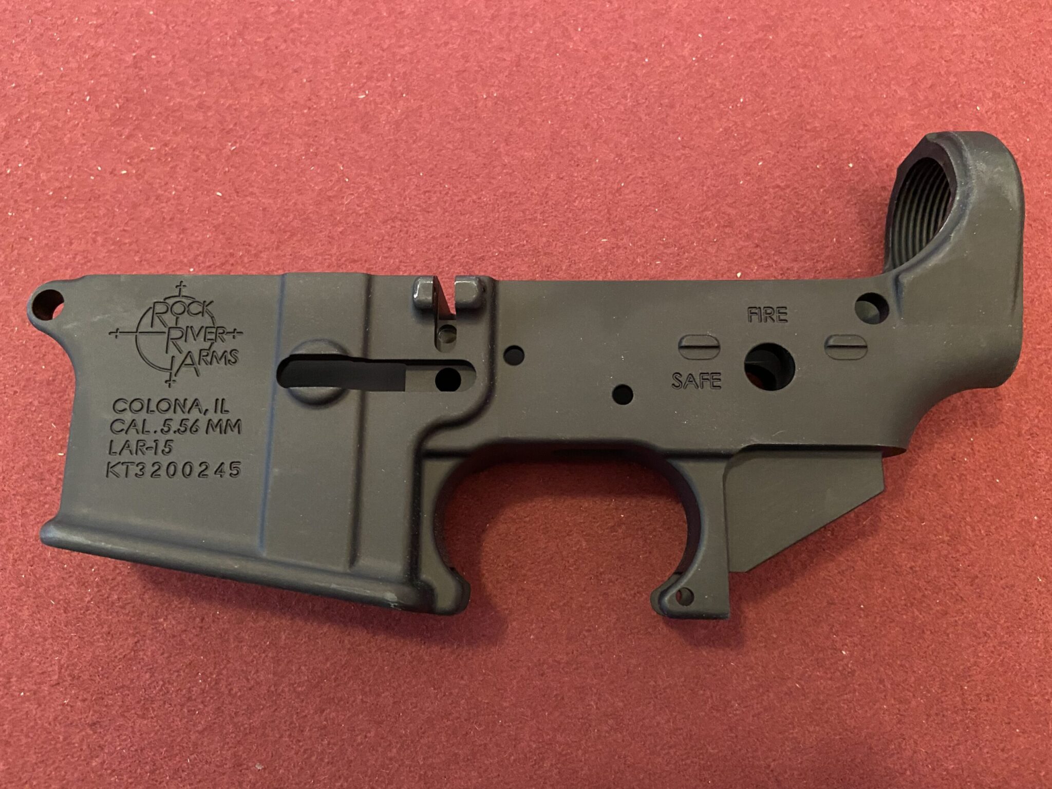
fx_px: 790
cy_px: 394
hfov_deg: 67.3
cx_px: 526
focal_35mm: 26
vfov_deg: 53.1
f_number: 1.8
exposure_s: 1/30
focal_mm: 4.25
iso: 1000
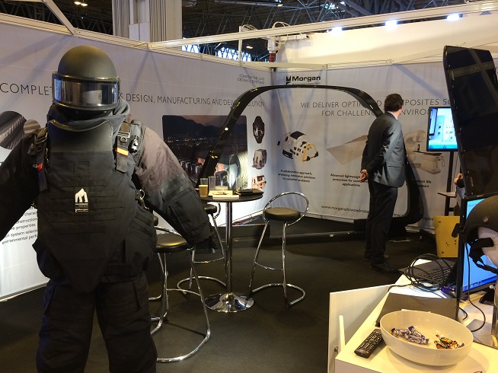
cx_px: 233
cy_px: 186
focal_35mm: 31
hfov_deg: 58.3
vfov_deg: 45.4
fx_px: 446
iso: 160
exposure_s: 1/33
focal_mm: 4.15
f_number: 2.2
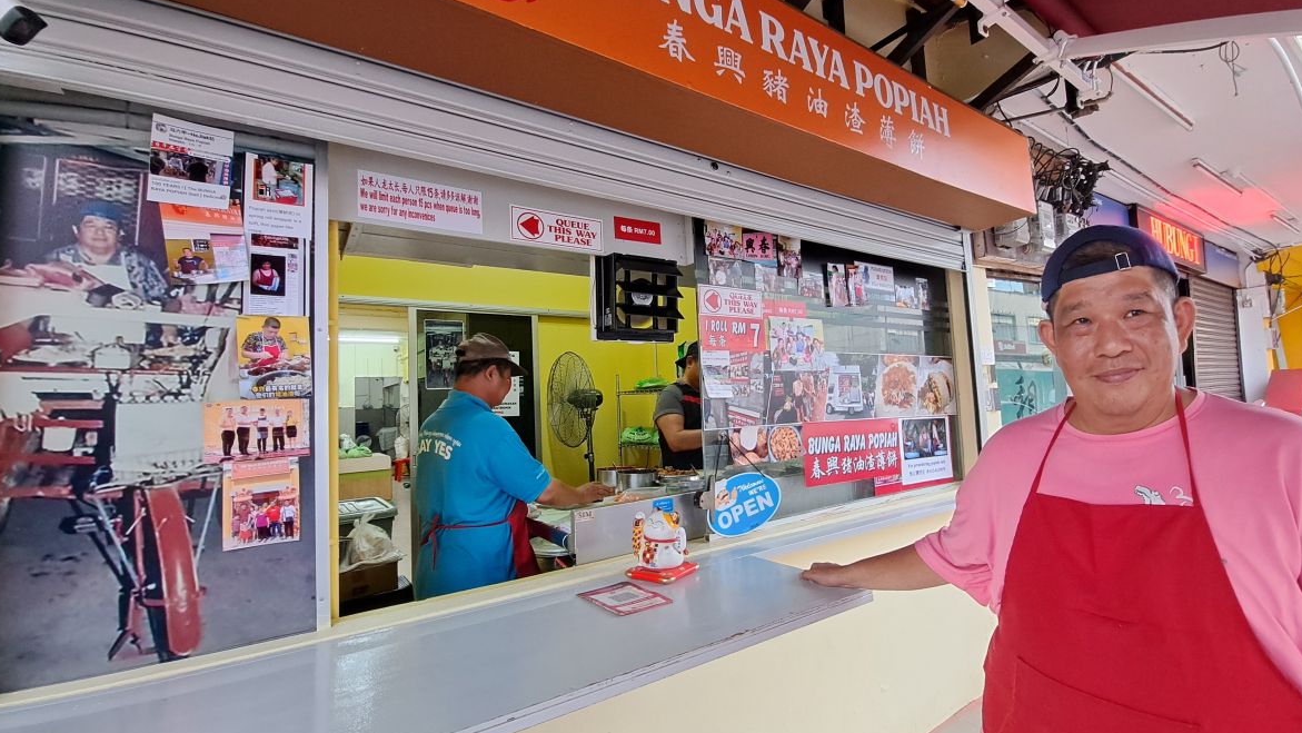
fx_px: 518
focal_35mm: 15
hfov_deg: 103.0
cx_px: 663
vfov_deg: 70.5
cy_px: 368
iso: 200
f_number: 2.2
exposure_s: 1/50
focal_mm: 1.74
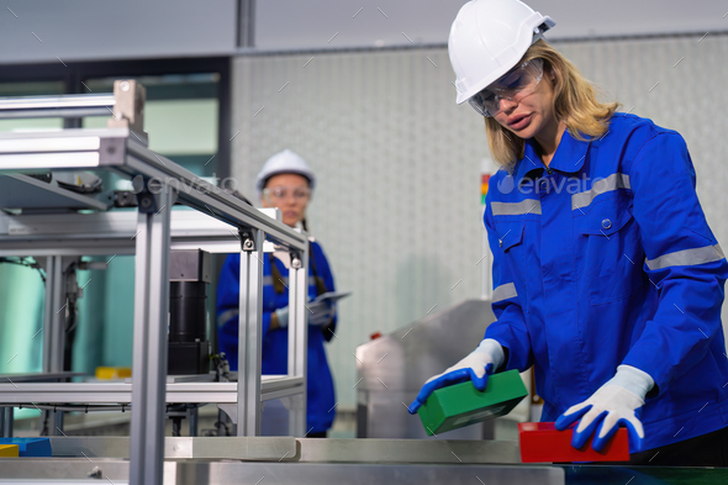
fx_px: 1011
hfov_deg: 39.6
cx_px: 364
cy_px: 242
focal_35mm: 50
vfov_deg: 27.0
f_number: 2
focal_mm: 50
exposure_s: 1/200
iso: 250
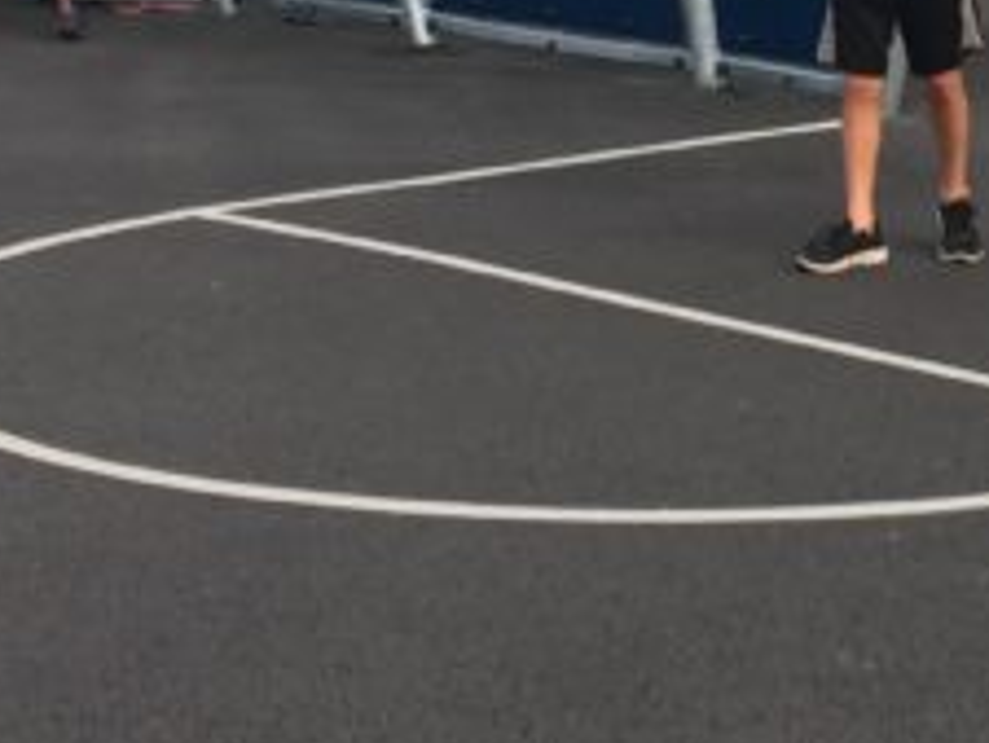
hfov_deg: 19.4
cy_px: 0
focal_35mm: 99
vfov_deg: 14.7
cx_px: 914
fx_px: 2830
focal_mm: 4.15
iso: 25
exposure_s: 1/128
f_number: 2.2
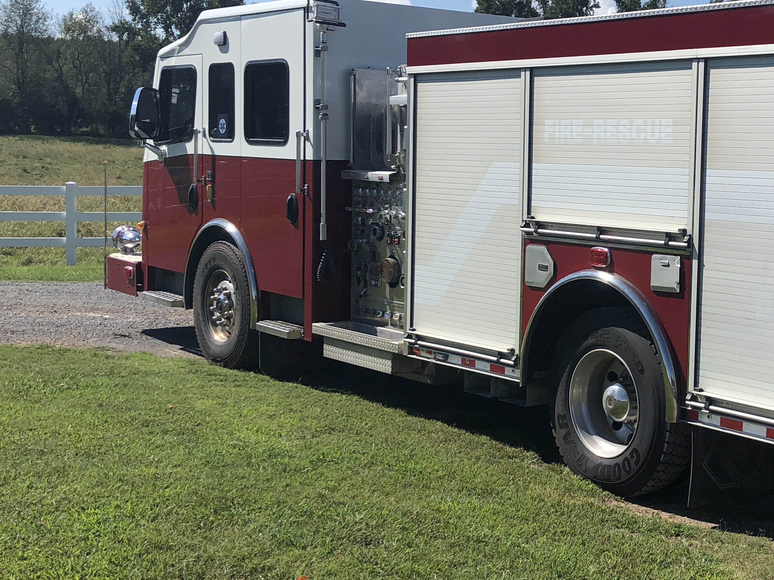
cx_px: 645
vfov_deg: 25.6
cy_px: 249
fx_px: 1274
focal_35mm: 57
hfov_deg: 32.6
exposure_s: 1/2703
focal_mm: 4
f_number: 1.8
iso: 20
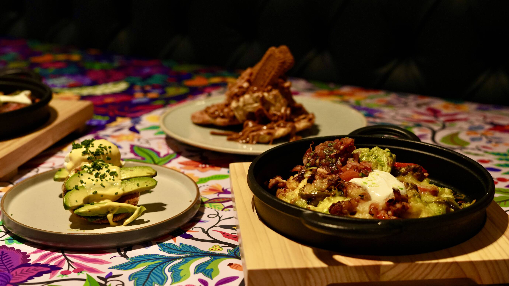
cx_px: 255
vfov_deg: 22.6
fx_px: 715
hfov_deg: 39.2
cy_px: 148
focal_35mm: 53
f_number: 4
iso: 2500
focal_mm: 50
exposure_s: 1/100
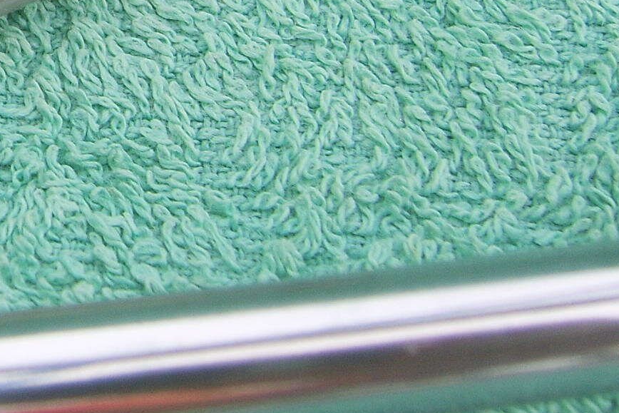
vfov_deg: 11.4
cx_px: -143
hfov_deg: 16.6
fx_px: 2029
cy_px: -107
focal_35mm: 118
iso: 50
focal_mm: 7.8
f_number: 3.5
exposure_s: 1/80
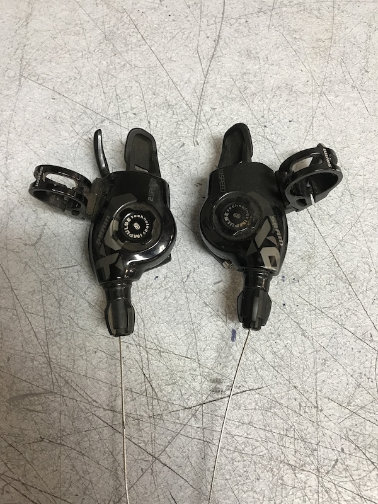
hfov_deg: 49.7
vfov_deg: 63.4
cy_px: 252
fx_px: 408
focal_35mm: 28
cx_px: 189
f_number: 1.8
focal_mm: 3.99
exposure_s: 1/30
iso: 40
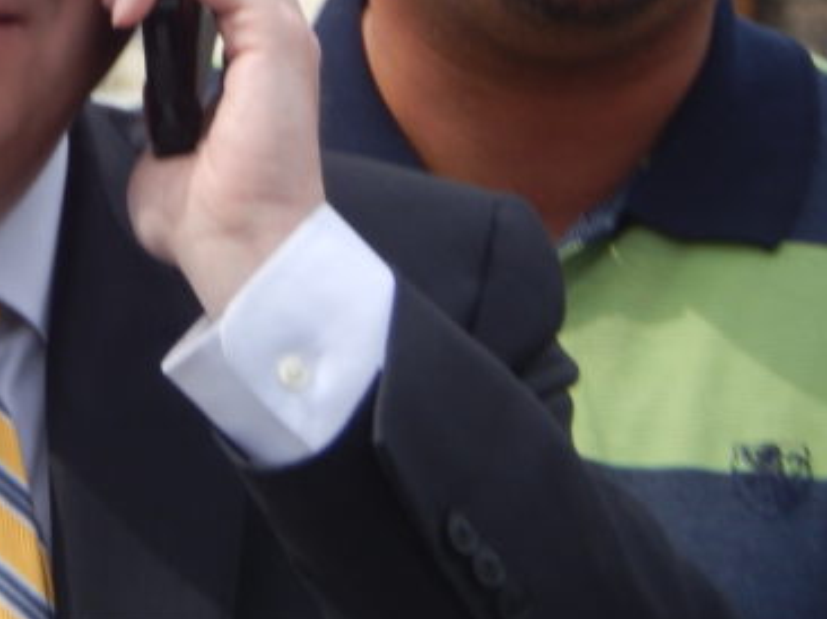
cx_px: -36
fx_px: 15949
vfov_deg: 2.2
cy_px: -23
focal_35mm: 668
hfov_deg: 3.0
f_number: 5.7
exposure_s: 1/400
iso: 125
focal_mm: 56.5
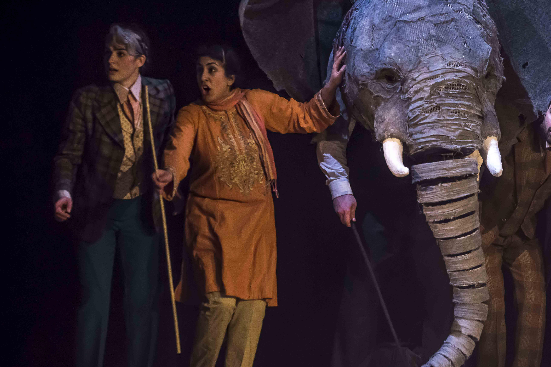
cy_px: 190
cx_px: 380
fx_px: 2219
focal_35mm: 145
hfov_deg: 14.1
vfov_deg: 9.5
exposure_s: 1/125
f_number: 2.8
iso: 1600
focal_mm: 102
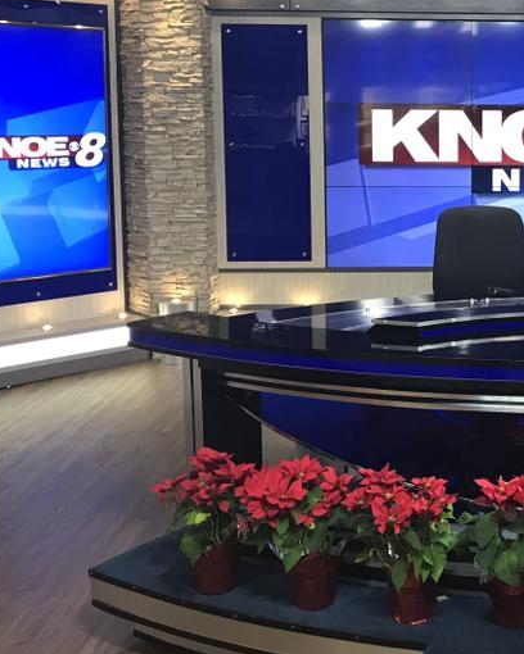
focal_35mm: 52
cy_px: 221
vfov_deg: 35.7
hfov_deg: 27.4
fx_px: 1008
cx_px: 532
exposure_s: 1/17
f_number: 1.8
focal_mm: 3.99
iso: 40
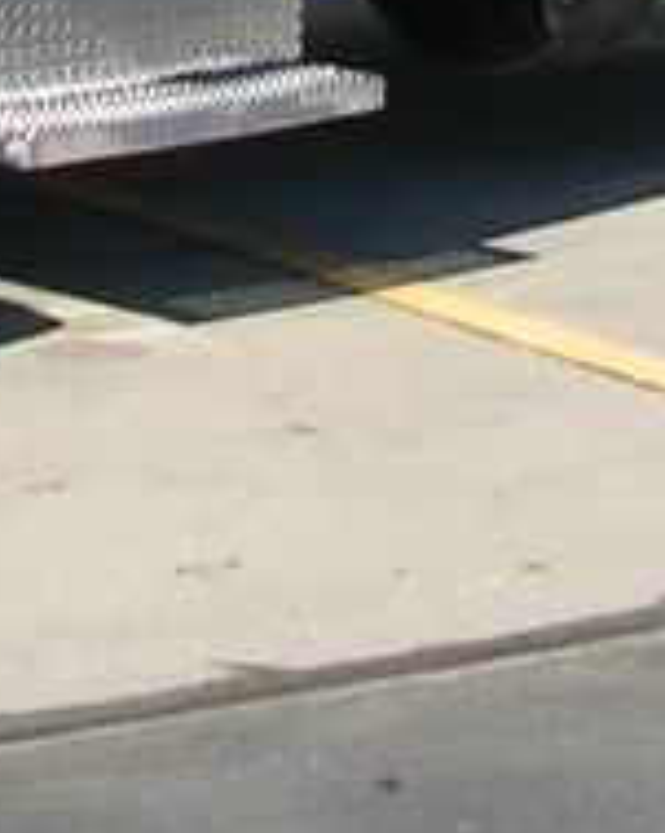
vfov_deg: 9.6
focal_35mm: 191
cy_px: -641
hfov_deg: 8.0
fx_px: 4703
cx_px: -37
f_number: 2.8
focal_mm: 5.8
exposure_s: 1/698
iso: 50
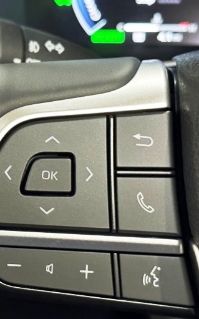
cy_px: 164
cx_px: 46
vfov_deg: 20.4
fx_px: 886
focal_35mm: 102
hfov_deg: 12.8
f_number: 1.78
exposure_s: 1/30
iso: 640
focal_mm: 6.86
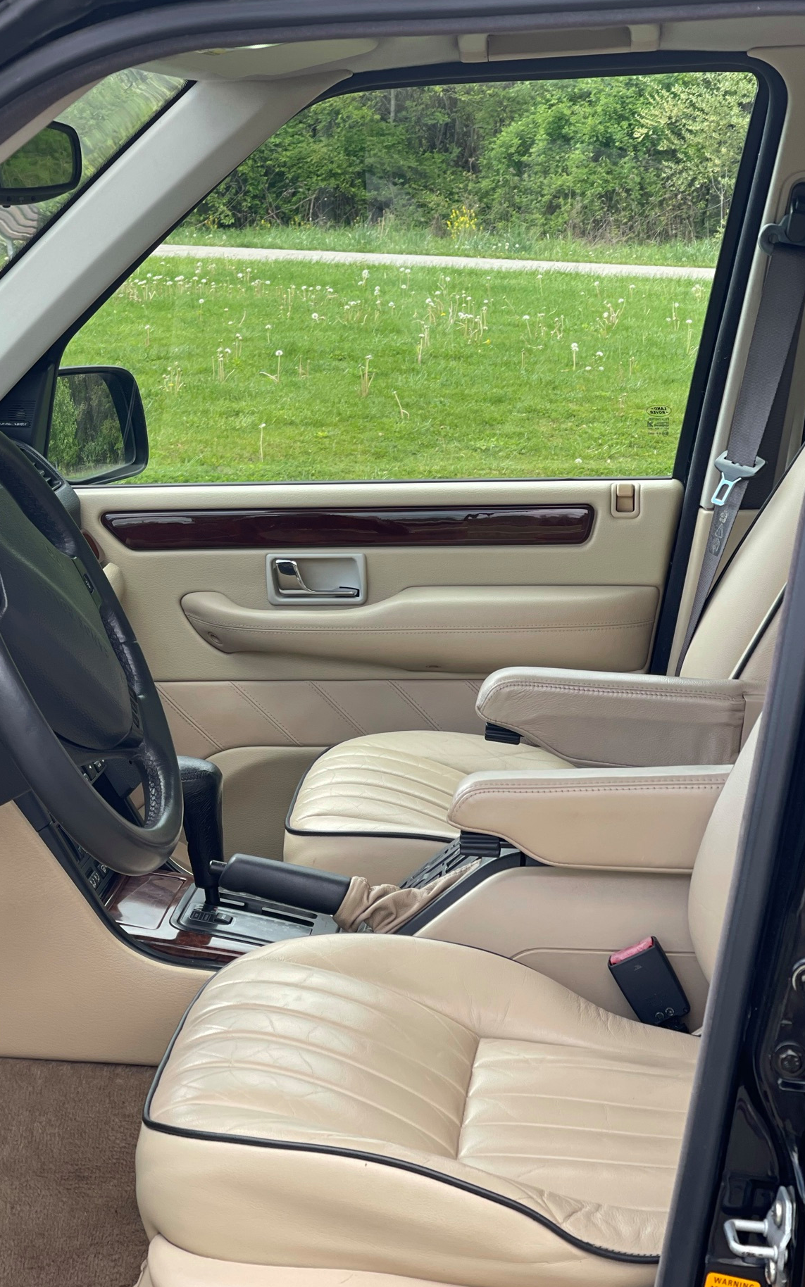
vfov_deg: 27.1
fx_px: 2667
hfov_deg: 17.1
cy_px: 624
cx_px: 290
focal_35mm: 76
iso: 20
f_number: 2.2
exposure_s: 1/121
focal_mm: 7.5
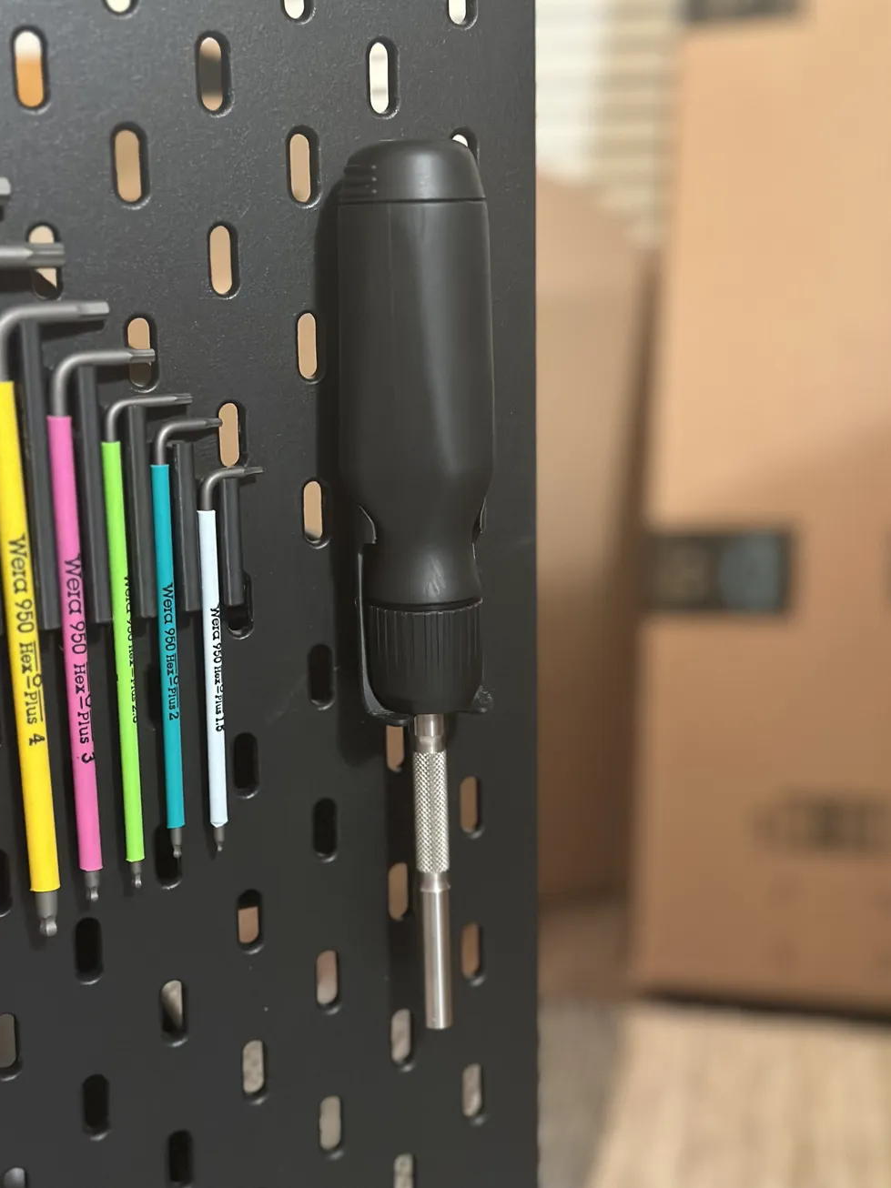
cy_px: 584
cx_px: 440
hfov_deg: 29.7
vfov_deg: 38.9
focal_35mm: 49
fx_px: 1682
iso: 1000
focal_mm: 6.86
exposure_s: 1/24
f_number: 1.78
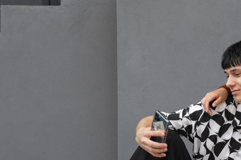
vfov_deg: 8.8
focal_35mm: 156
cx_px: 212
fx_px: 1044
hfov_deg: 13.1
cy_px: 139
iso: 1000
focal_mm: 75
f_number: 4
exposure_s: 1/125
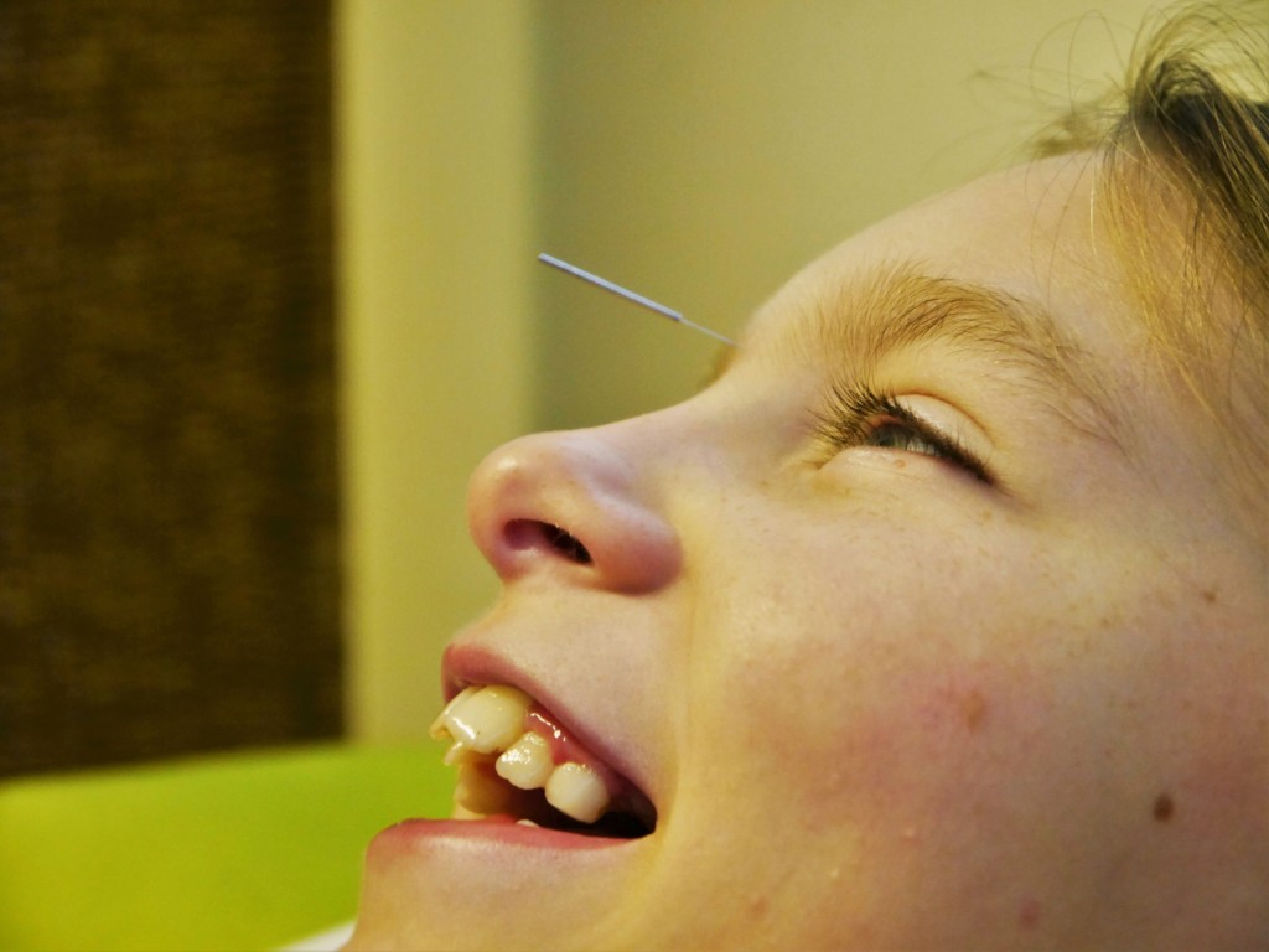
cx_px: 634
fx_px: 2639
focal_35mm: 72
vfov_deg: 20.4
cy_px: 476
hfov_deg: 27.0
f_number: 5.3
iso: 1250
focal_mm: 36
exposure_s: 1/80
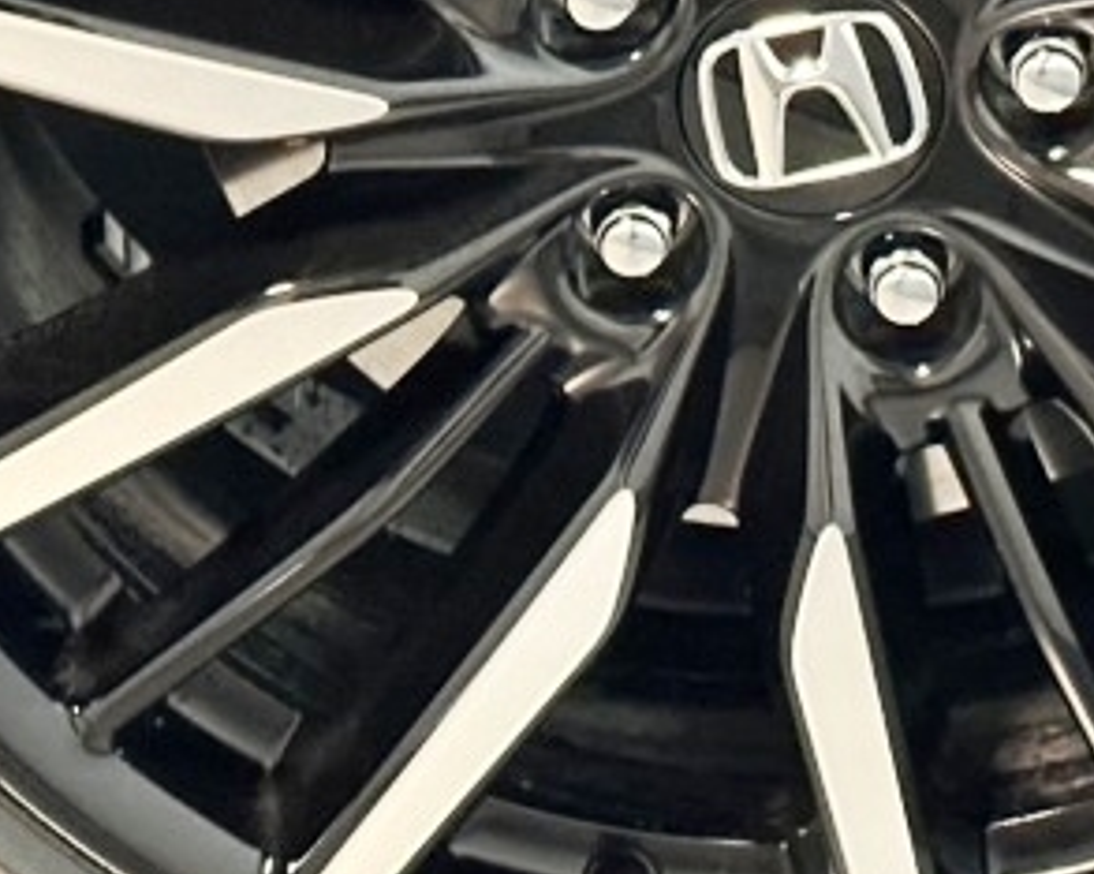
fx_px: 5306
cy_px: 90
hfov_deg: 11.7
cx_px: 795
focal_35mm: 164
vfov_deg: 9.4
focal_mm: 6.86
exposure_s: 1/30
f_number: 1.78
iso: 640
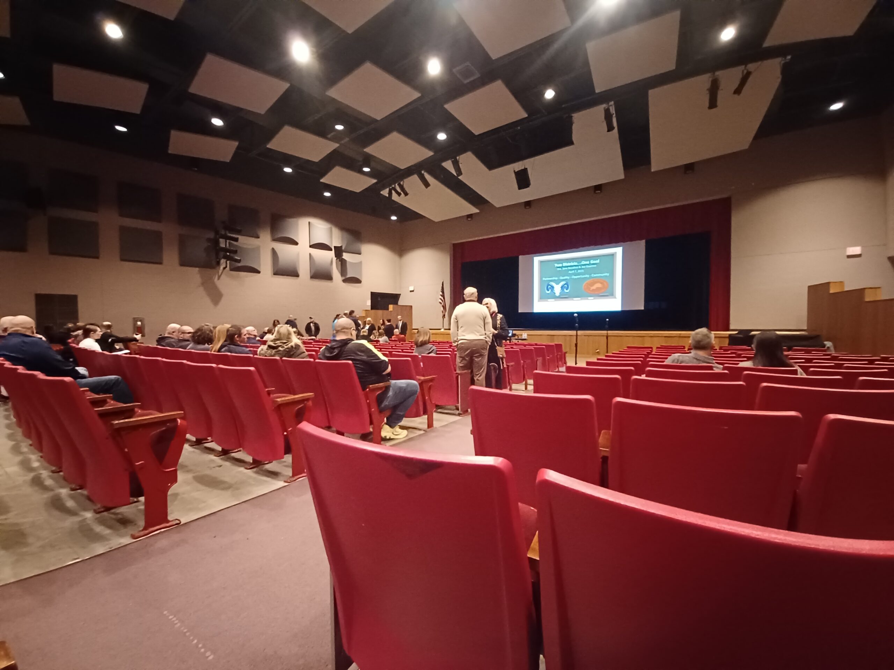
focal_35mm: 13
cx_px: 447
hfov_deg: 106.2
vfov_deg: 89.9
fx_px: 336
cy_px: 335
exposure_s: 1/14.3
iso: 800
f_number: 2.2
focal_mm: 1.42
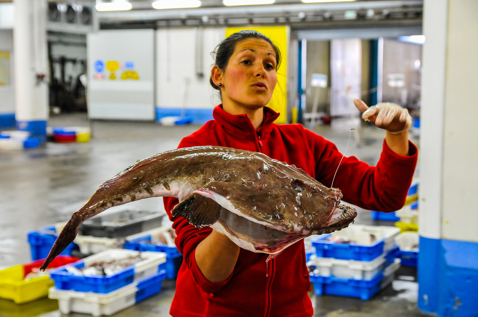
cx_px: 239
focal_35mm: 69
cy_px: 158
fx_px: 915
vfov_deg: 19.7
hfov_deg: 29.3
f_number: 3.5
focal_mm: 46
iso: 1000
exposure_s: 1/50
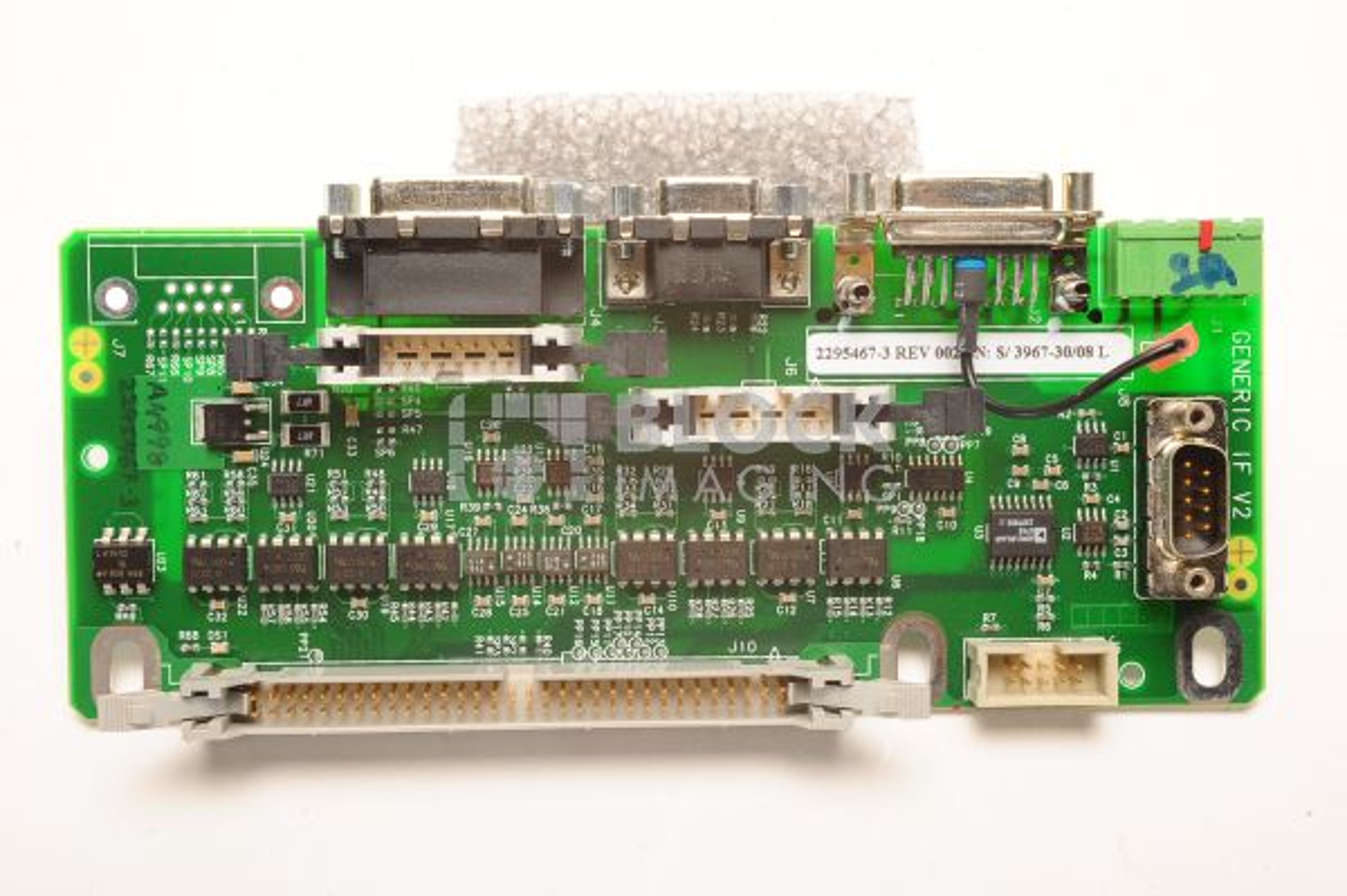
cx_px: 674
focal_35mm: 50
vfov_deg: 26.9
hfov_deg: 39.6
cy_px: 448
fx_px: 1869
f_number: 16
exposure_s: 1/125
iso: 320
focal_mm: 50
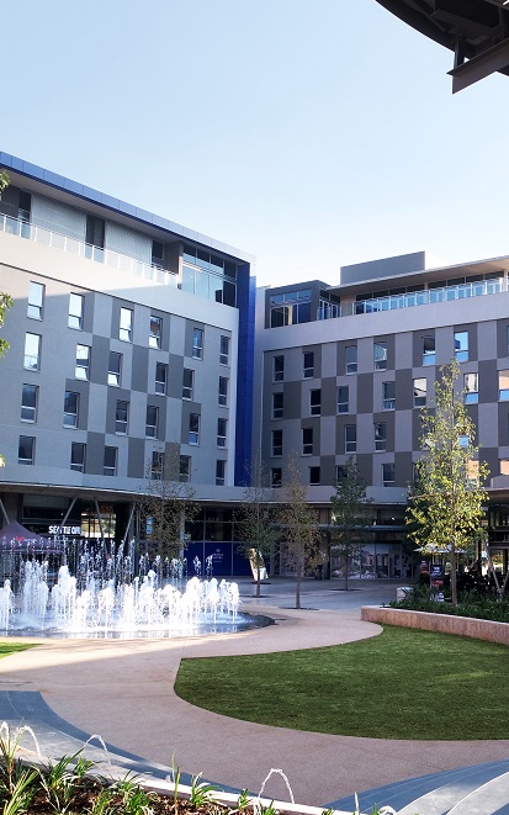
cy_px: 406
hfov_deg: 34.1
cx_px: 340
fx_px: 821
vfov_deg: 52.8
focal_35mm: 37
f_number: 5
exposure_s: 1/200
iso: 200
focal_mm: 16
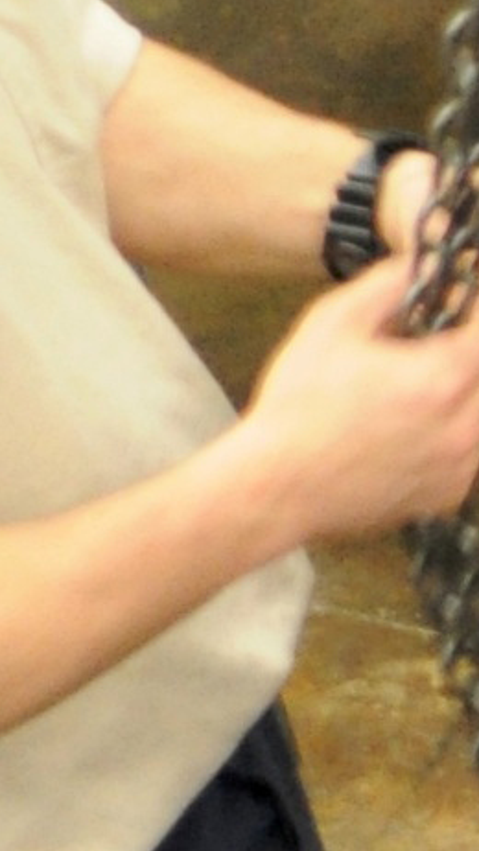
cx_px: 2712
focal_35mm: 466
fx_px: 10518
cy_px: 1238
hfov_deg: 2.5
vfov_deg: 4.6
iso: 800
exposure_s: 1/30
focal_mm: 32
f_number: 3.5
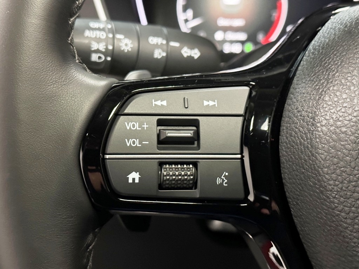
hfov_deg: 39.7
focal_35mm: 48
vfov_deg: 30.3
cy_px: 134
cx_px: 180
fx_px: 498
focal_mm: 6.86
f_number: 1.78
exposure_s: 1/24
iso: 640
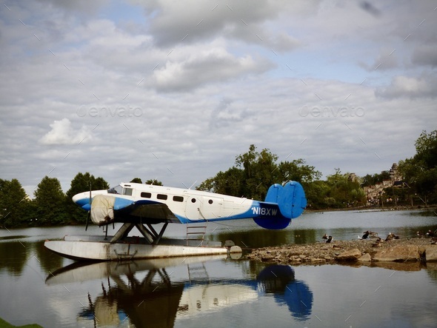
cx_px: 218
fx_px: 556
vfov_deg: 32.9
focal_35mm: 44
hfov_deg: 42.9
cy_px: 164
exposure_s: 1/1300
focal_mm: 7.9
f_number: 3.4
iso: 100
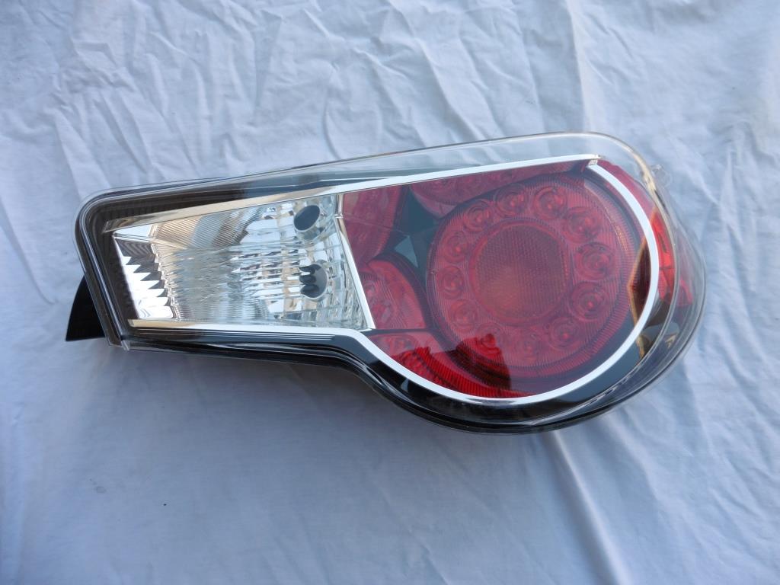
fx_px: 541
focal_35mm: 24
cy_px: 292
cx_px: 390
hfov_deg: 71.6
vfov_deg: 56.8
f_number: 4
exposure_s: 1/100
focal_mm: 4.3
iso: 100
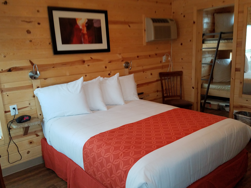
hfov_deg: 67.3
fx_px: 189
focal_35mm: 26
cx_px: 126
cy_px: 94
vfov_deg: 53.1
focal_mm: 4.2
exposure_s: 1/60
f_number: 1.7
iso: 125
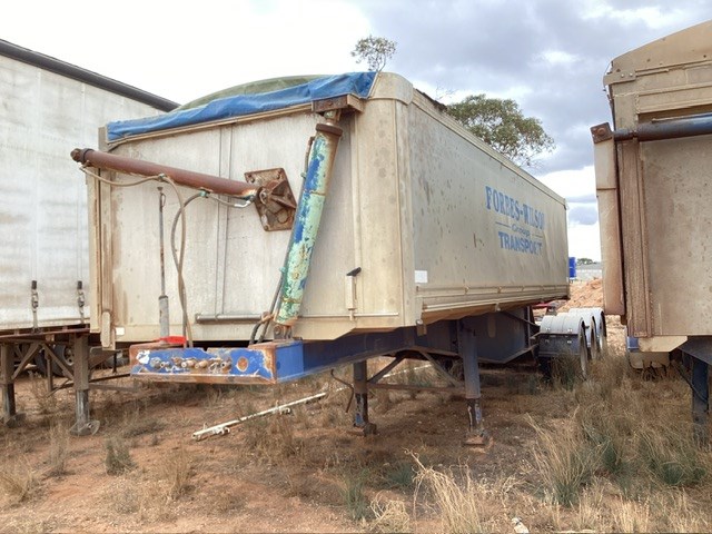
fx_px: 638
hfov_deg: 58.4
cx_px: 356
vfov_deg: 45.4
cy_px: 267
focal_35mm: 31
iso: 64
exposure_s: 1/120
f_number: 2.4
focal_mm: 3.3
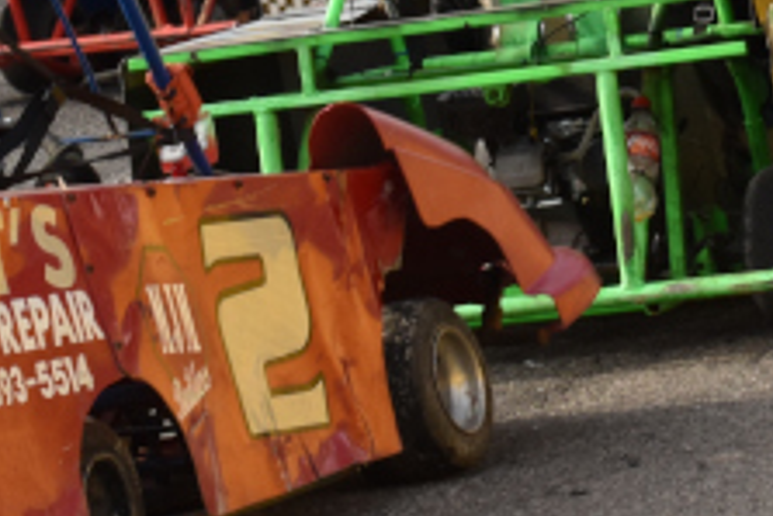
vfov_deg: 3.4
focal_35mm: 400
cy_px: -40
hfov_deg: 5.1
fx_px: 8594
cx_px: 853
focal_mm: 70
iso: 400
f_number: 13
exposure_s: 1/250
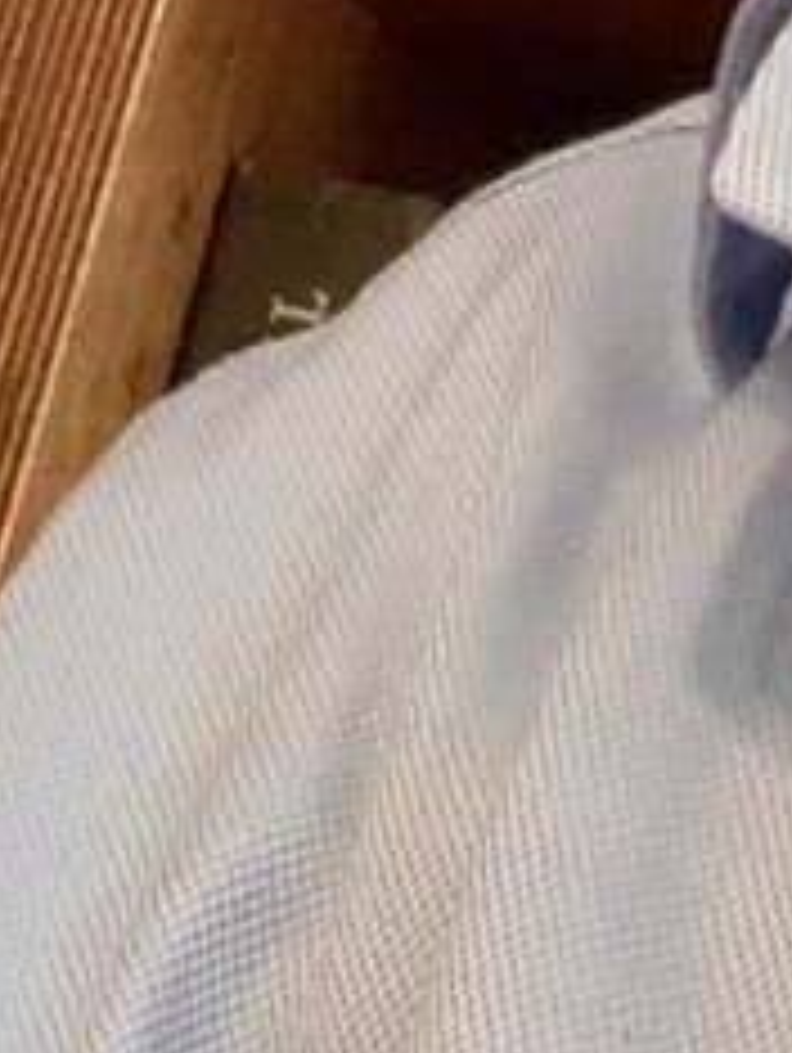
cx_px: 1215
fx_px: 4994
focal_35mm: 164
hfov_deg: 8.8
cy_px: -1382
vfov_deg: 10.5
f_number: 2.2
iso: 125
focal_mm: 2.87
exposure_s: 1/60
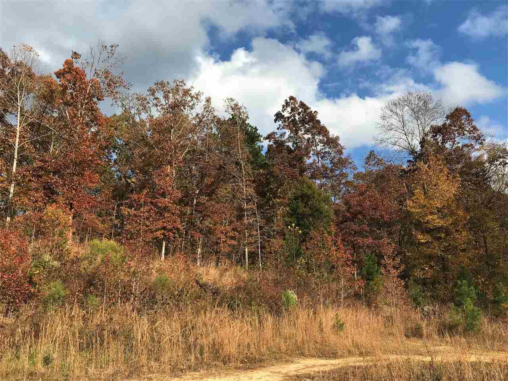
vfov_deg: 49.7
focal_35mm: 28
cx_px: 254
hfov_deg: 63.4
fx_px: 411
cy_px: 190
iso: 20
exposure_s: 1/2227
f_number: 1.8
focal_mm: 3.99
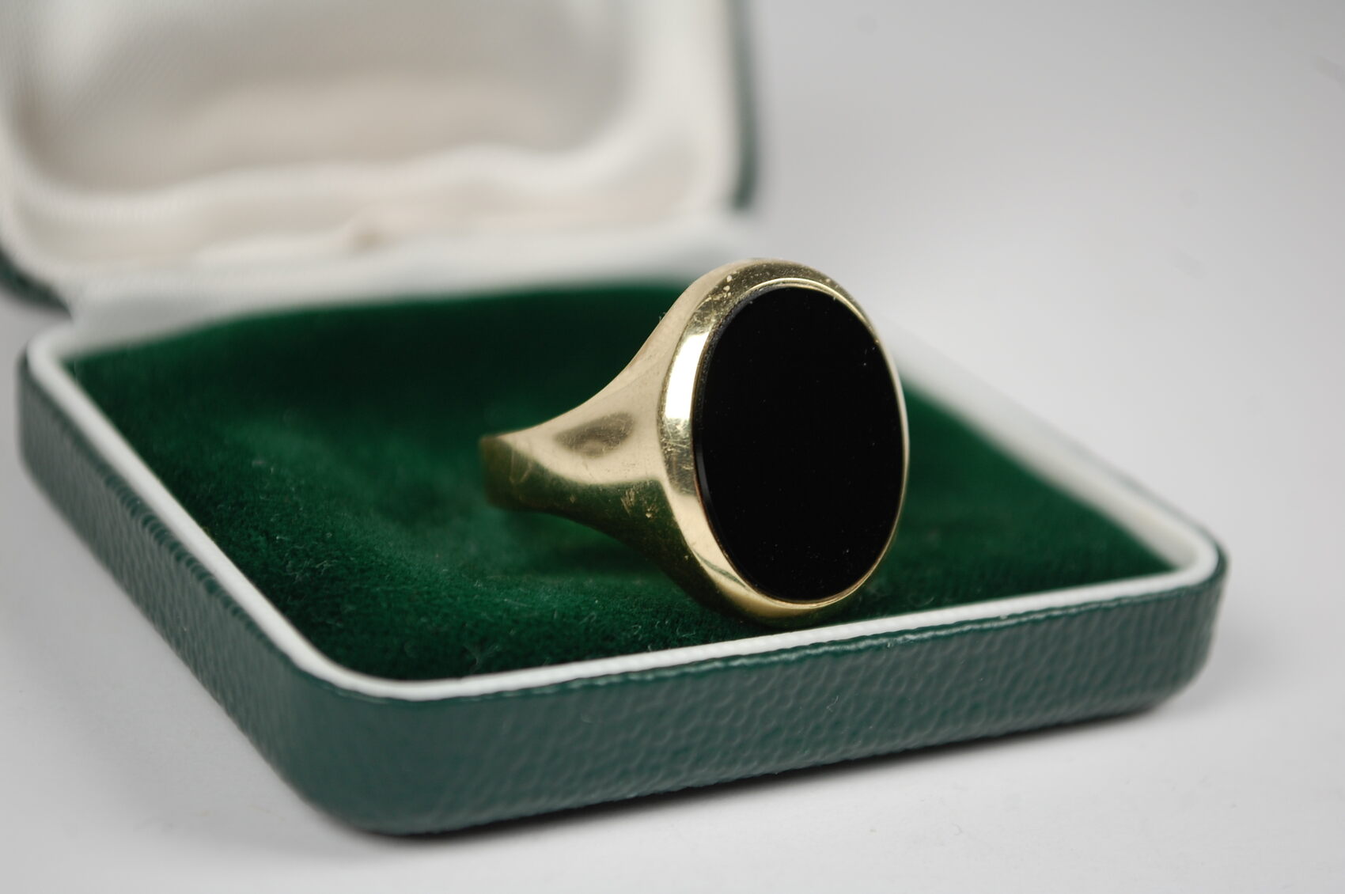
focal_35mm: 82
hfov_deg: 24.6
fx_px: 3079
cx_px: 672
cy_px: 447
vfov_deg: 16.5
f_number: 5.6
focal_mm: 55
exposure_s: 1/125
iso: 200
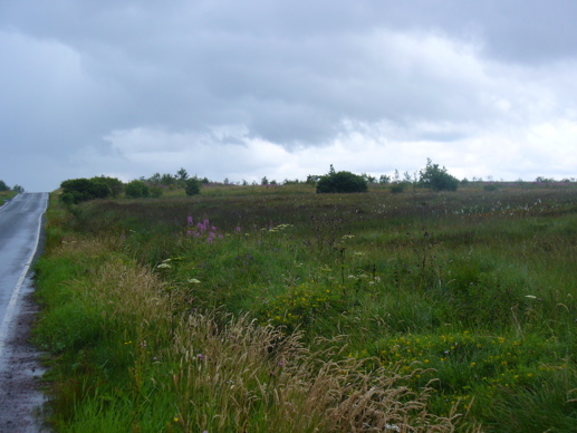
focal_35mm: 69
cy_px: 216
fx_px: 1150
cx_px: 288
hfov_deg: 28.2
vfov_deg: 21.3
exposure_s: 1/640
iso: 80
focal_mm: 11.4
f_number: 3.2
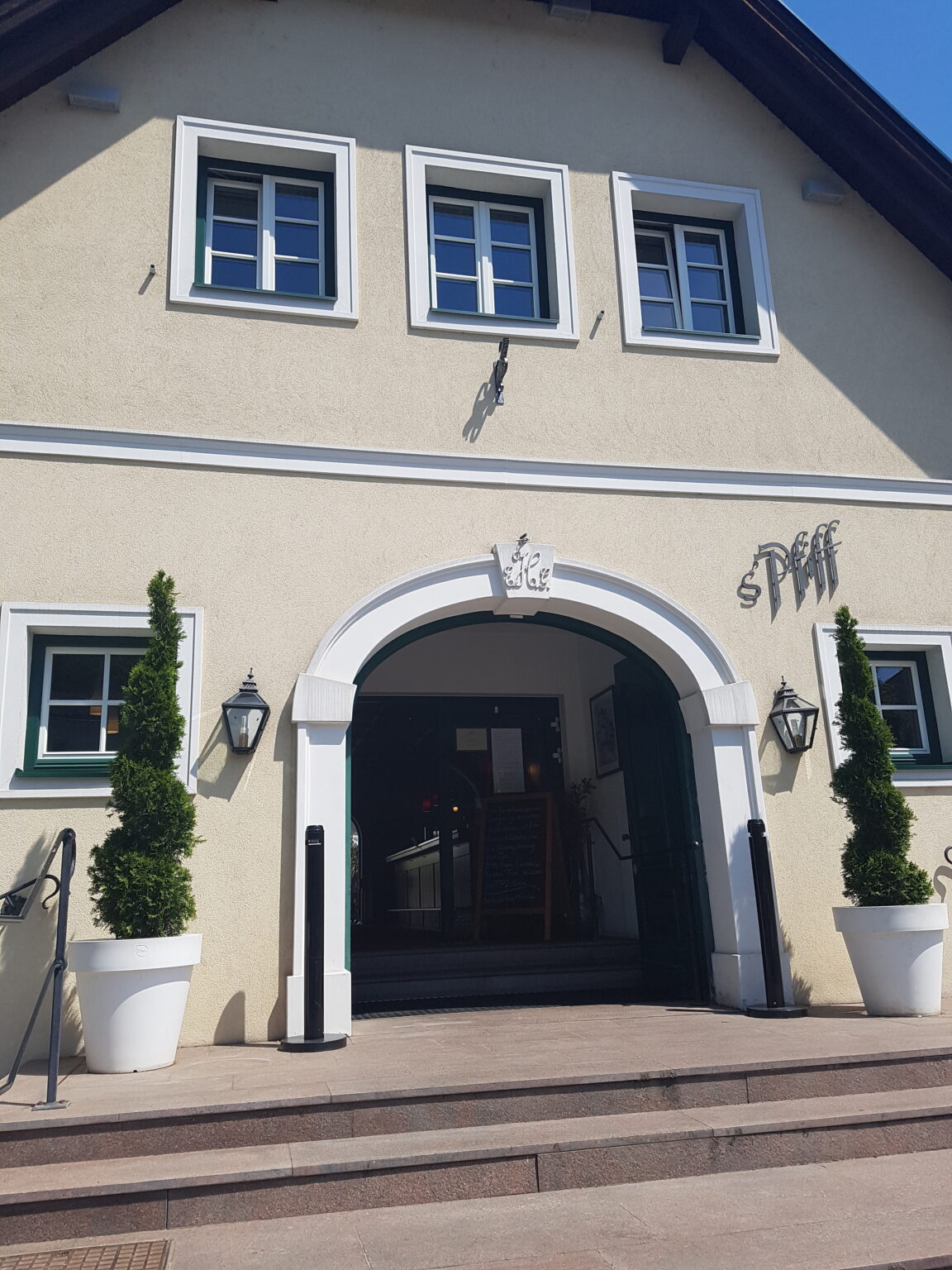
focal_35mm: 26
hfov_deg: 53.1
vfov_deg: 67.3
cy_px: 635
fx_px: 953
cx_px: 476
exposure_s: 1/2944
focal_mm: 4.2
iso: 50
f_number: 1.7
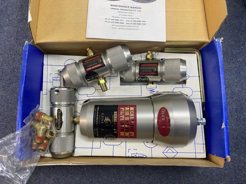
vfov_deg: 53.1
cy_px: 92
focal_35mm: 26
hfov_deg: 67.3
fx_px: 185
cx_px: 123
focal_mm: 4.25
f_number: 1.8
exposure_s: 1/50
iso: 100
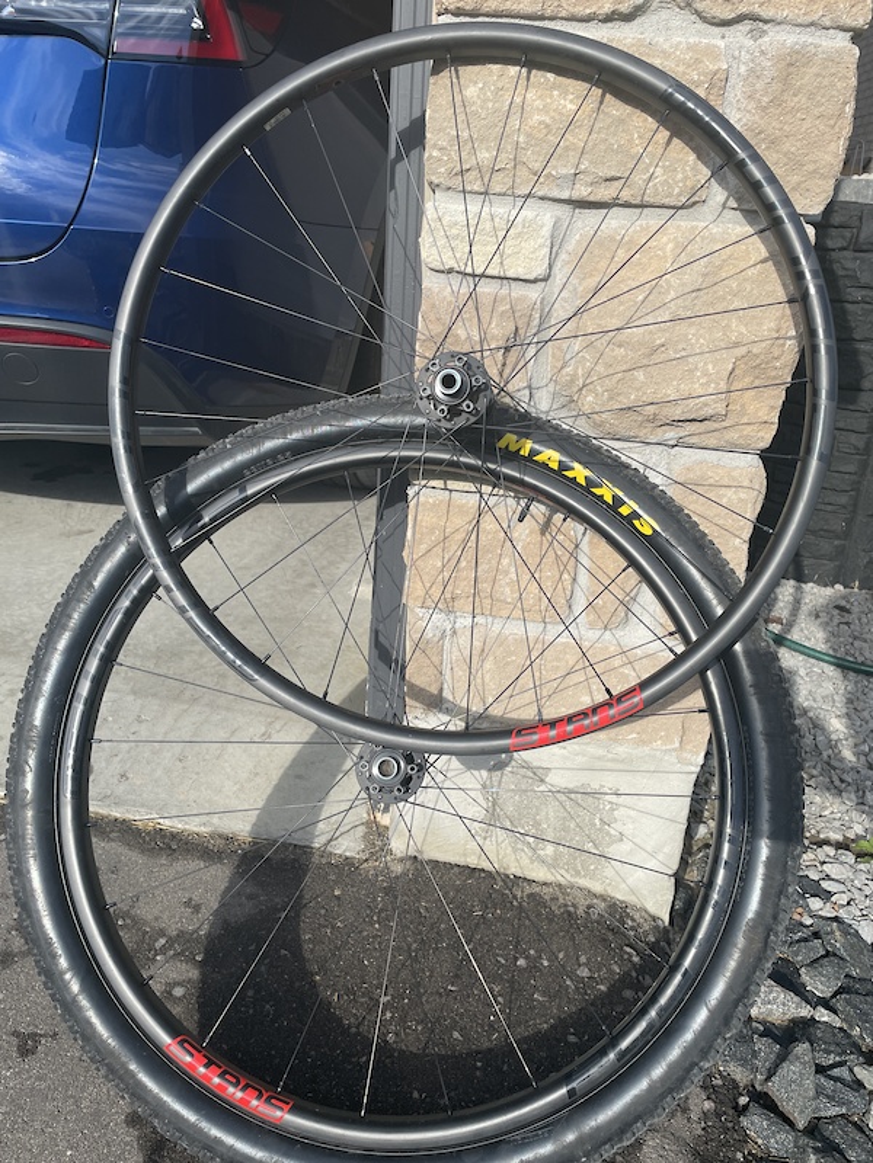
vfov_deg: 67.3
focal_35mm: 26
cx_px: 436
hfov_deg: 53.1
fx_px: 874
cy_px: 582
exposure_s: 1/1825
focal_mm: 4.2
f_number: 1.6
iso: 32
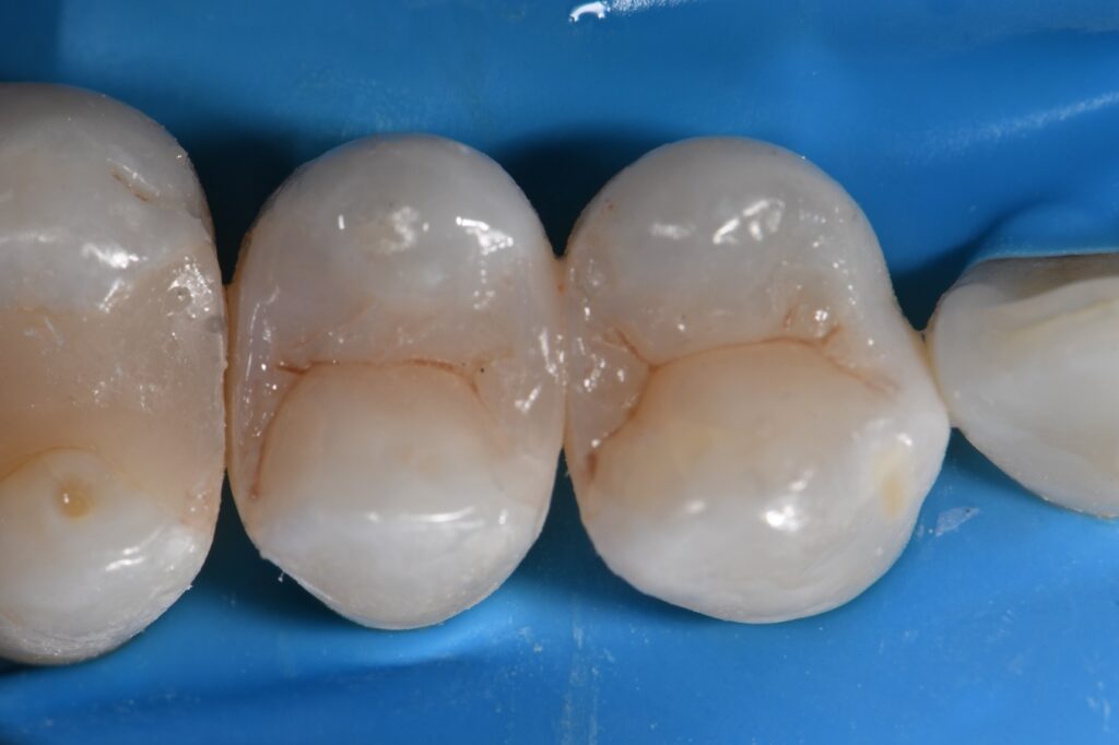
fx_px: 4878
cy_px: 372
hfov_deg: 13.1
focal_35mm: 157
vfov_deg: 8.7
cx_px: 560
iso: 200
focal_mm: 105
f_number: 32
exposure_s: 1/200
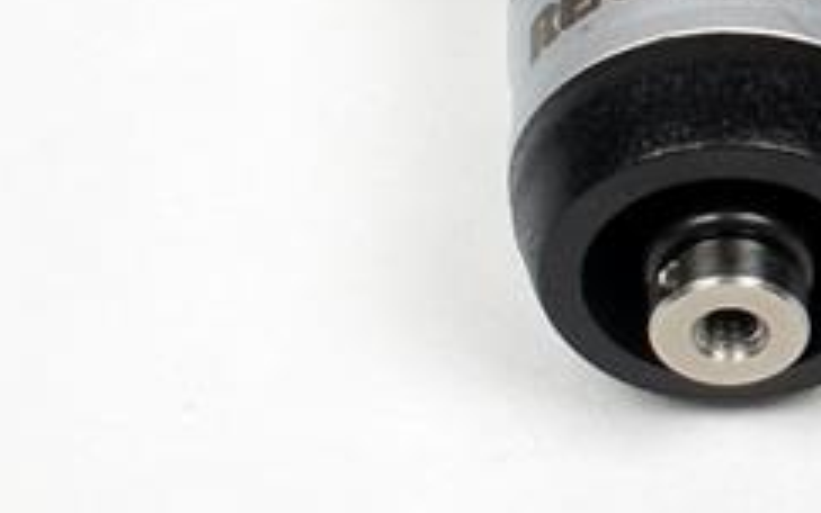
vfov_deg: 10.2
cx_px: 737
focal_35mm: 128
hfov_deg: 16.1
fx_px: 2865
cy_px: 56
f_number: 10
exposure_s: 1/200
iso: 100
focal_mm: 34
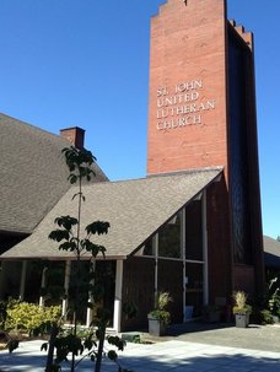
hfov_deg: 32.9
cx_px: 156
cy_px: 143
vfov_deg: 42.6
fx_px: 474
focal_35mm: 44
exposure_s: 1/1004
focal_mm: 4.28
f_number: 2.4
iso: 64
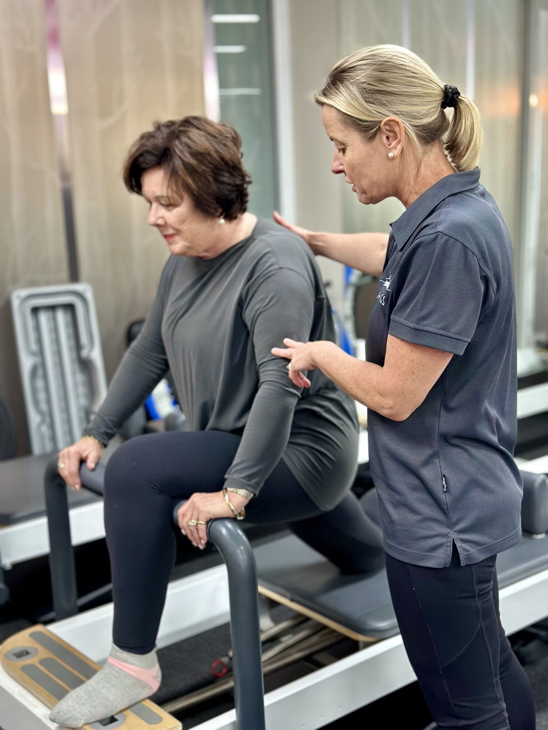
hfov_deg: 30.3
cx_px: 274
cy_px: 365
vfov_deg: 39.7
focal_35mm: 48
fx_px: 1013
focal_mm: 6.86
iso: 320
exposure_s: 1/50
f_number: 1.78
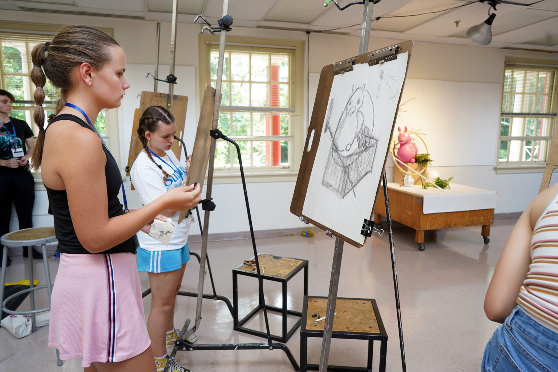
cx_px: 279
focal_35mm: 25
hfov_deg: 71.5
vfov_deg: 51.3
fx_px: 387
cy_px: 186
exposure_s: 1/125
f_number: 4.5
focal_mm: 25
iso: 640
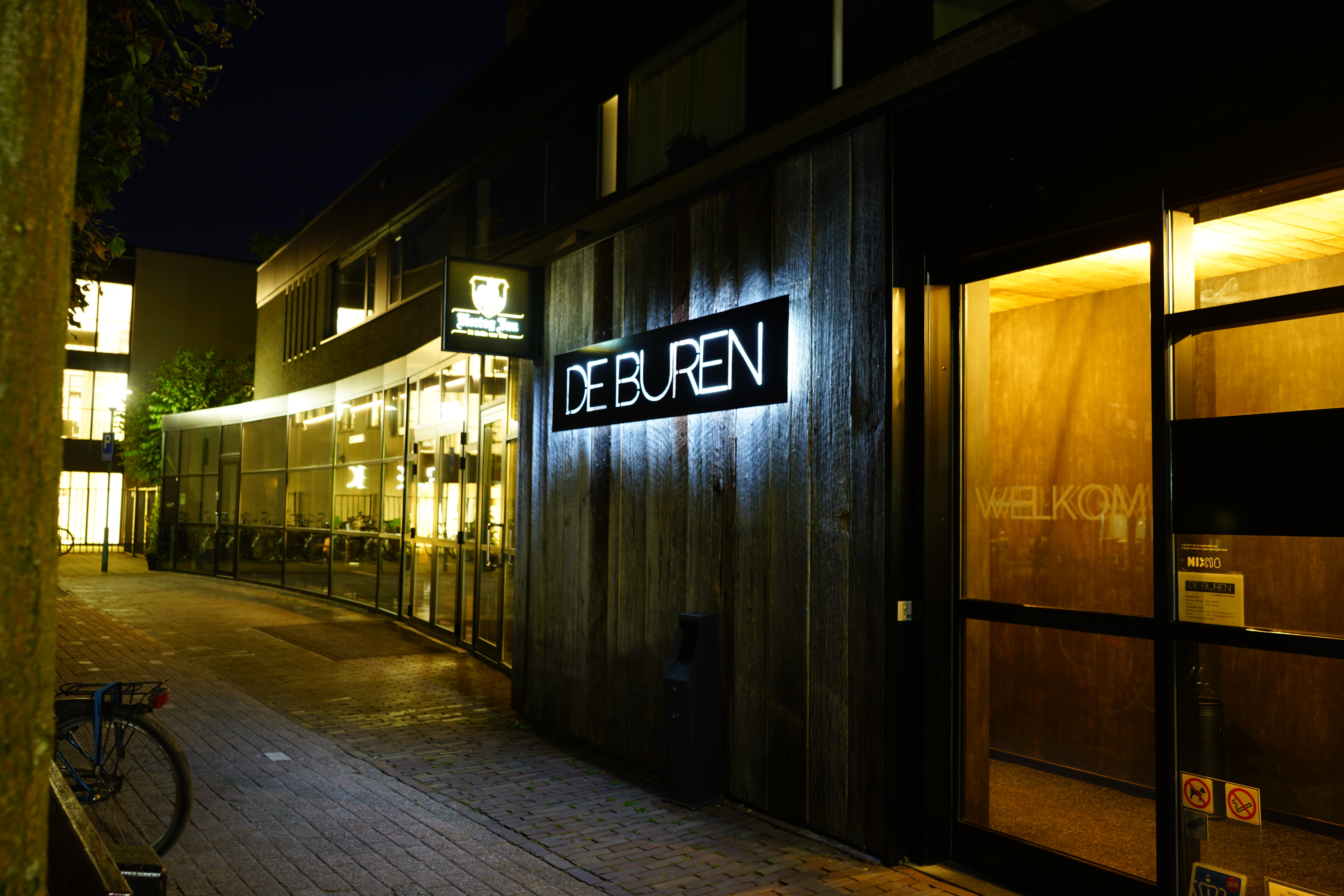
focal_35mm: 28
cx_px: 672
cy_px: 448
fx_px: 1045
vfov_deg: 46.4
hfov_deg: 65.5
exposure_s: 8
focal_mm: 28
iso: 200
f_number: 6.3
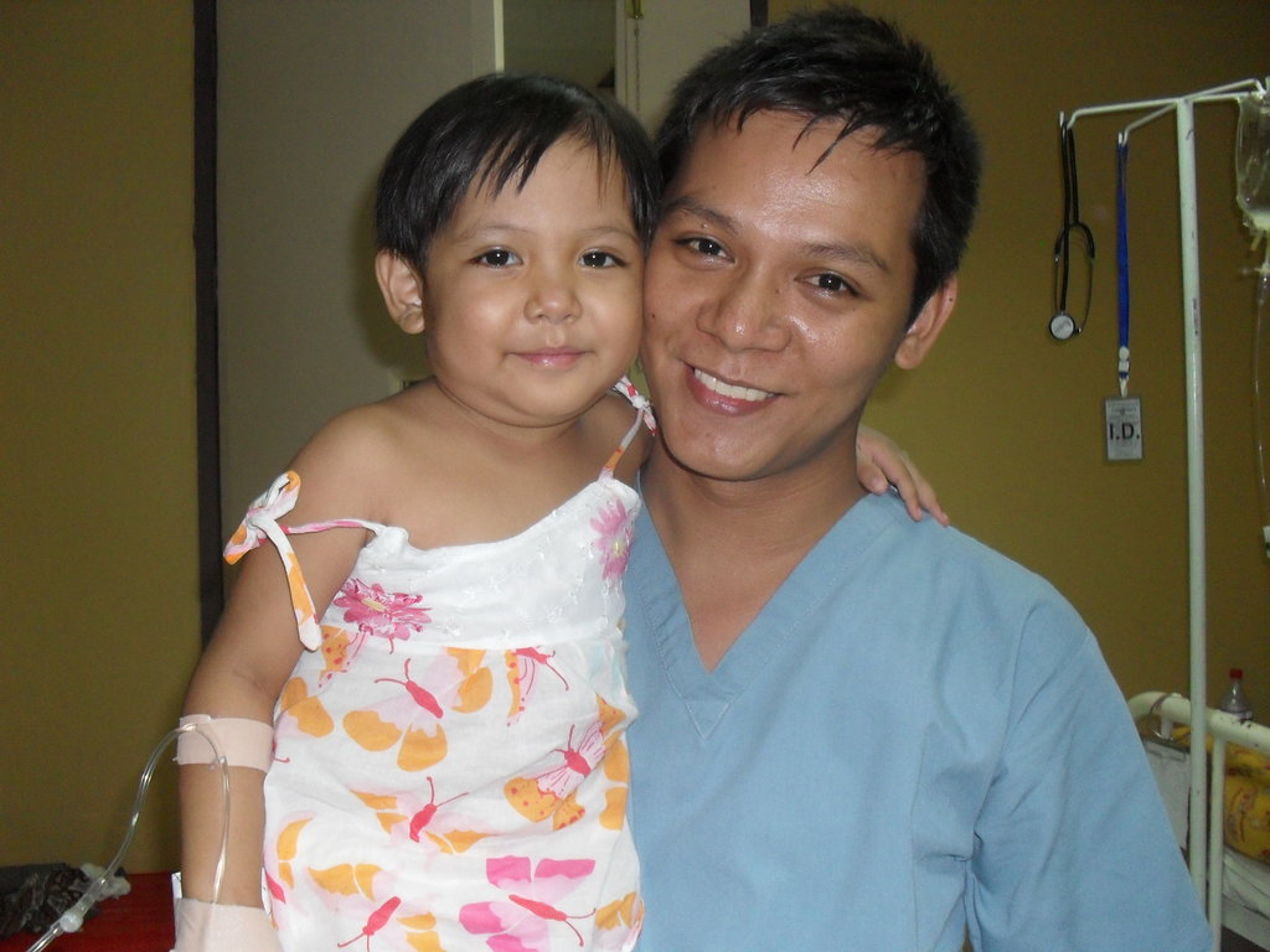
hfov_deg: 49.0
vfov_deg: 37.7
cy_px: 476
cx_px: 635
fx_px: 1394
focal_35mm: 38
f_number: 2.8
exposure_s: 1/45
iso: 200
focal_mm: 6.3
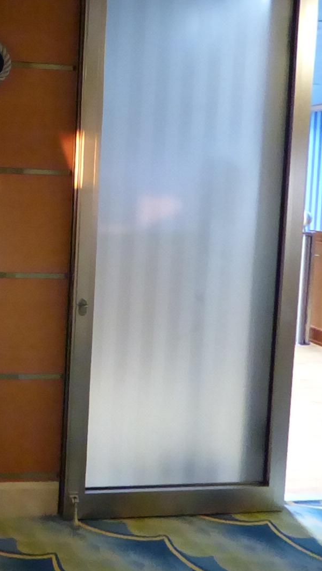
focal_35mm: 42
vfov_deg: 48.1
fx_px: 637
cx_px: -10
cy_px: 229
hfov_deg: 26.6
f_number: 2.8
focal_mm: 3.58
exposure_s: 1/60
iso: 1600
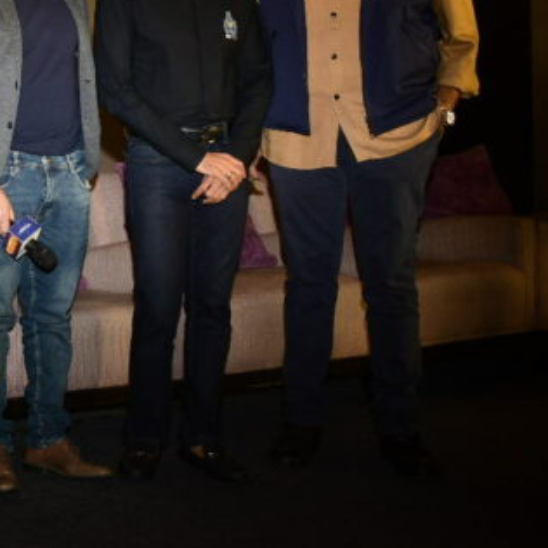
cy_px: 122
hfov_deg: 5.3
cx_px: -253
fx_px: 5910
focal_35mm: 330
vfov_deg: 5.3
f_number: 6.3
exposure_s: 1/125
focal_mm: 120
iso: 500
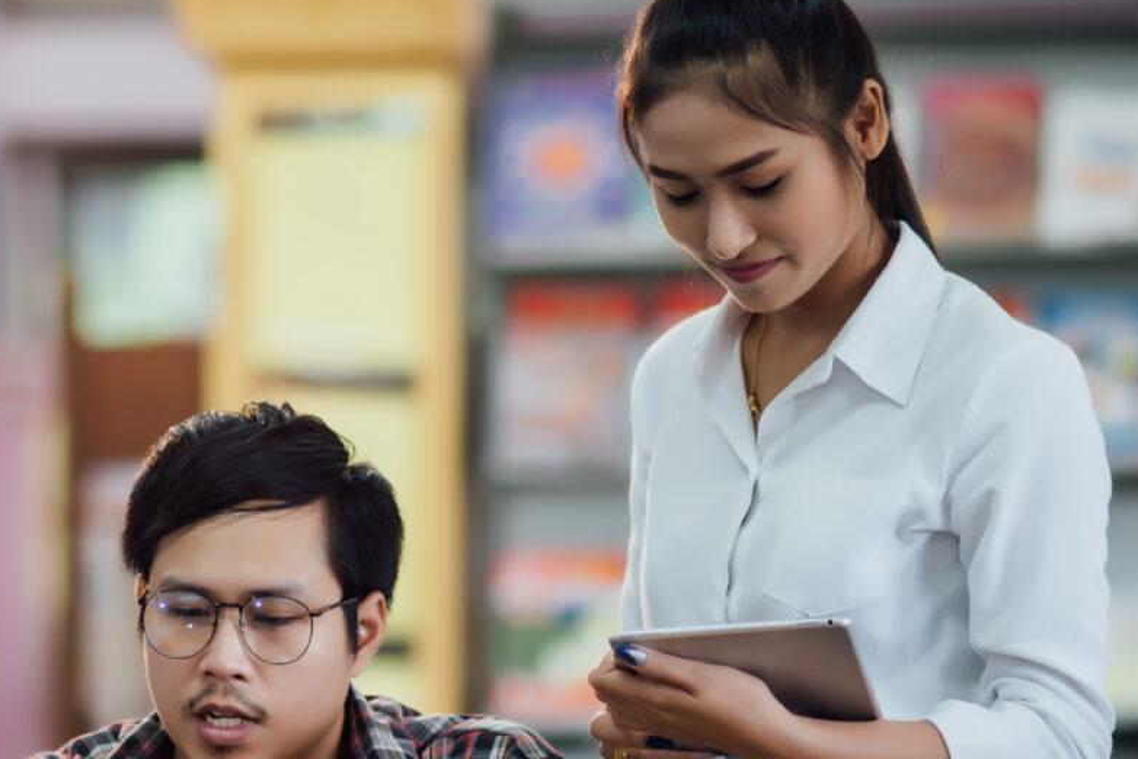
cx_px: 239
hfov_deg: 7.8
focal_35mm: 265
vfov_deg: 5.2
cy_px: 574
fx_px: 8380
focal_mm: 135
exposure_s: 1/160
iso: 400
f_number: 2
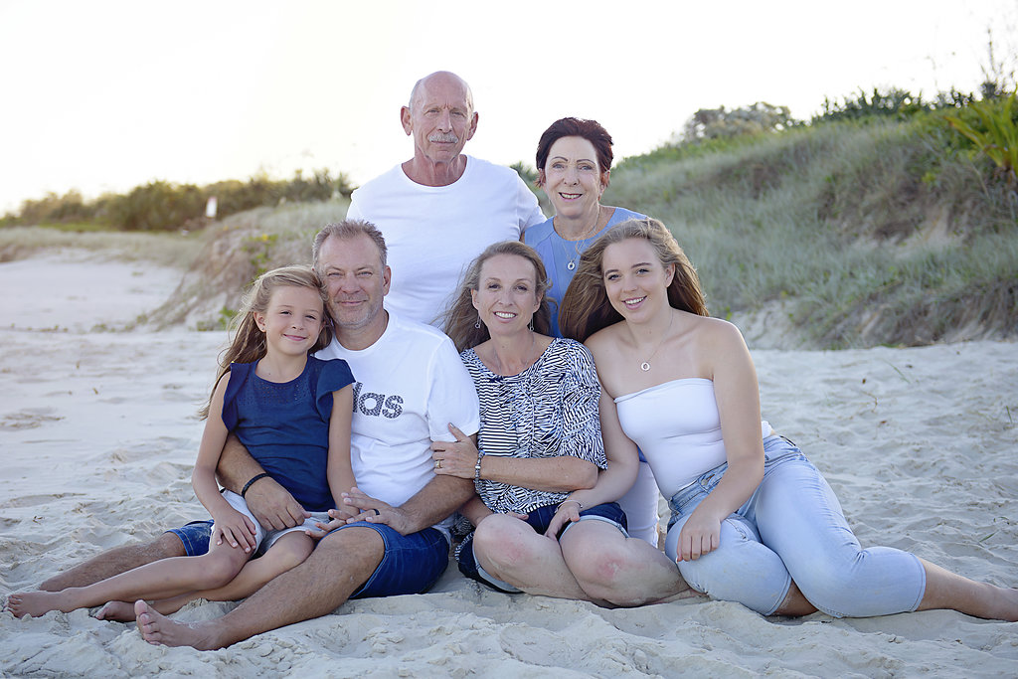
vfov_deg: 28.1
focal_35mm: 48
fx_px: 1357
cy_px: 340
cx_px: 509
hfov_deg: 41.1
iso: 100
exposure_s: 1/250
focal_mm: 48
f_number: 3.2
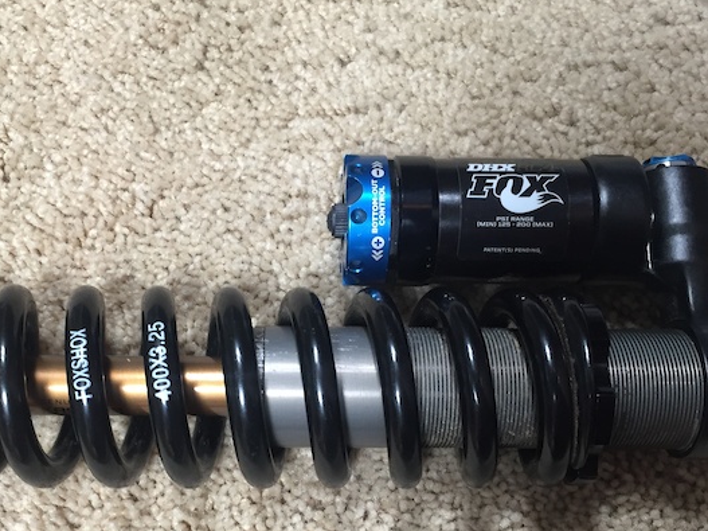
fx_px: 900
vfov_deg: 32.6
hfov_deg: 42.8
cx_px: 300
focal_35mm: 44
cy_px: 344
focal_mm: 4.15
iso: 80
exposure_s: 1/30
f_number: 2.2
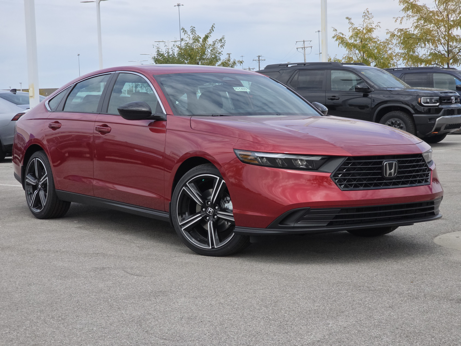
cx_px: 230
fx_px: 919
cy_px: 173
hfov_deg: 28.2
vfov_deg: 21.3
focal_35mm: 69
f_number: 2.4
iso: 50
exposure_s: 1/1728
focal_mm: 7.9
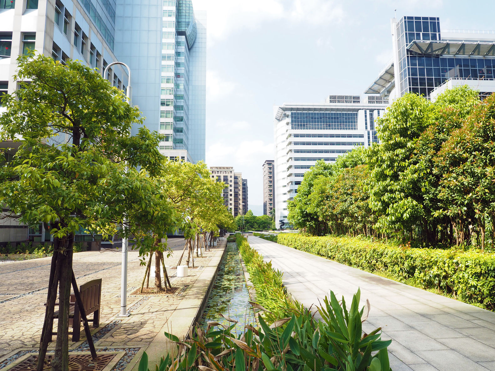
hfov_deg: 71.6
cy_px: 186
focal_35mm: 24
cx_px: 248
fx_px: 343
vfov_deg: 56.8
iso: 200
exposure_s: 1/320
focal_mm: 12
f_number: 5
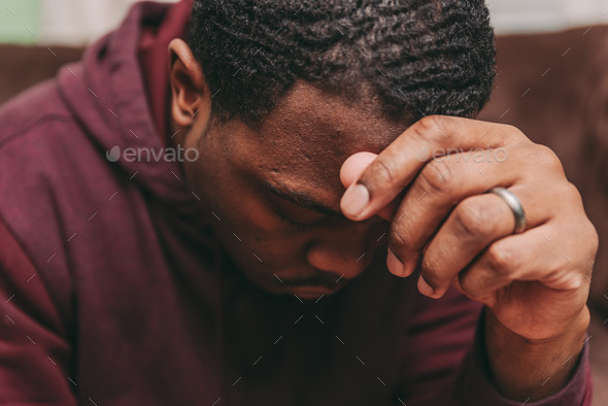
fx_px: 929
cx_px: 304
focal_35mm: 55
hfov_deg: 36.2
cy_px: 203
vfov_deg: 24.6
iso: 200
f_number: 2.8
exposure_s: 1/125
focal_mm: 55
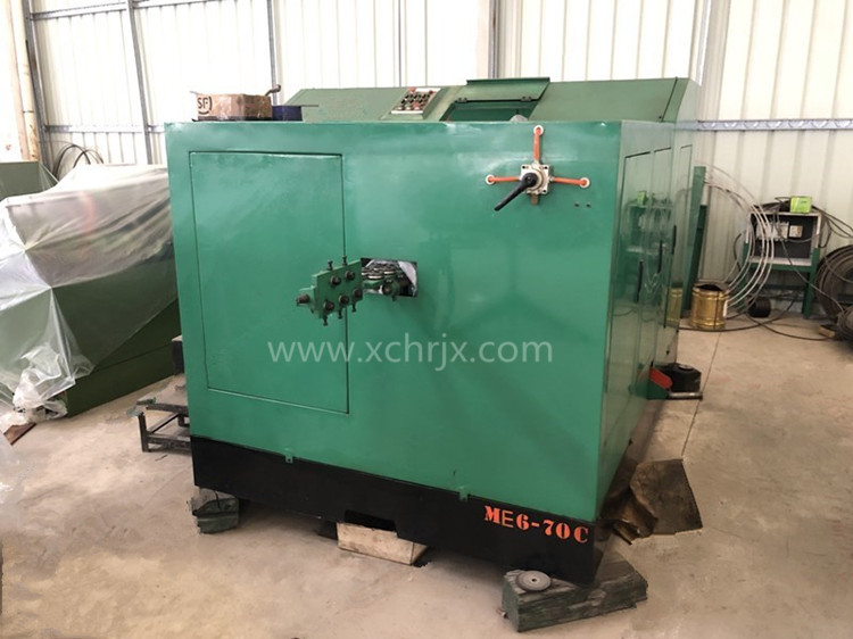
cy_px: 320
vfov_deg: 49.7
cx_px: 426
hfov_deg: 63.5
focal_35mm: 28
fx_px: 690
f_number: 1.8
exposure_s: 1/11
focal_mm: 3.99
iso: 100
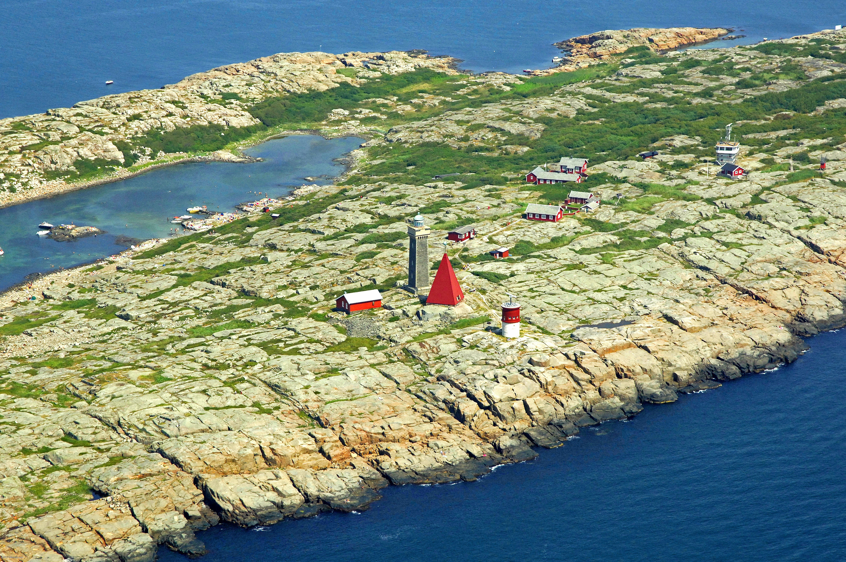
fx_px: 2887
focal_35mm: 123
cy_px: 281
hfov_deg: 16.7
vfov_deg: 11.1
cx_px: 423
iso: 400
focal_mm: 82
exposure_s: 1/1000
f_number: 8.5
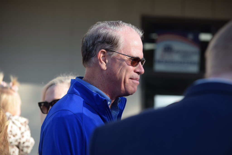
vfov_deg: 6.1
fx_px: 1450
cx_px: 116
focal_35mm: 225
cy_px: 78
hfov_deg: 9.1
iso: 250
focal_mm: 150
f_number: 5.6
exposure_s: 1/500
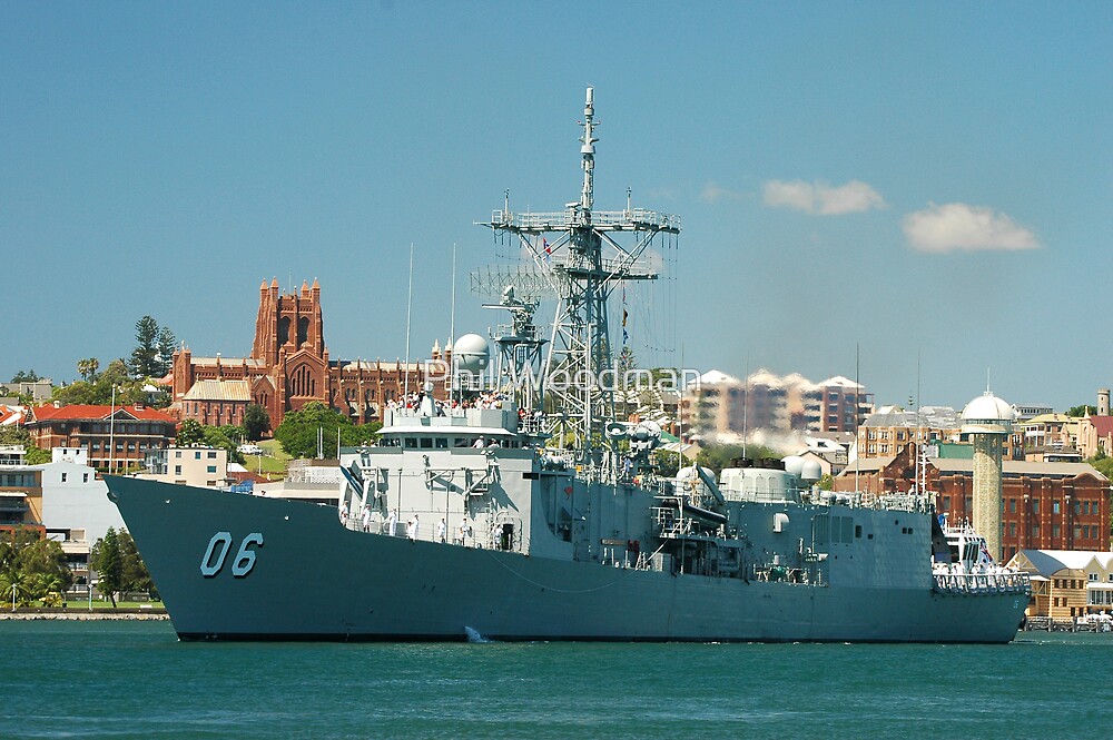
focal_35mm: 174
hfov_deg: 11.8
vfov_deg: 7.9
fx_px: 5375
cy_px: 370
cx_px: 556
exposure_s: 1/250
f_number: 9
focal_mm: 116
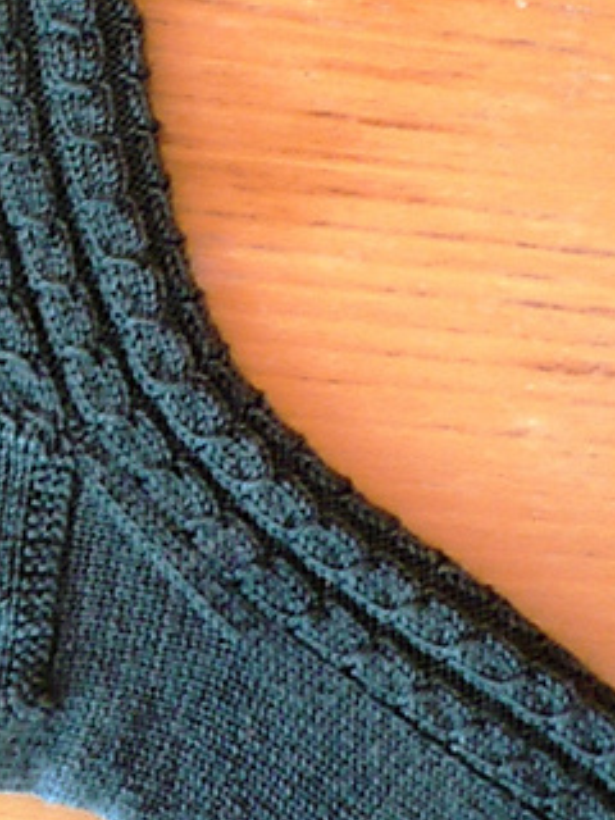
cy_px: 328
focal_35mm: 70
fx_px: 1658
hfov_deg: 20.9
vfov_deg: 27.7
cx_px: 205
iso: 200
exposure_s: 1/25
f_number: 2.8
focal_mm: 5.8
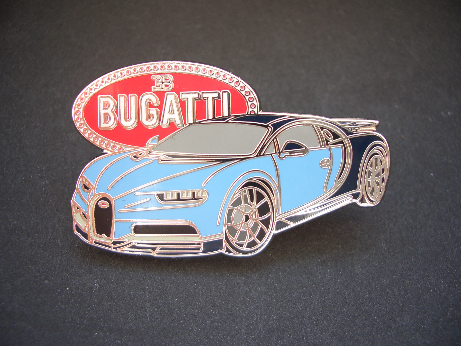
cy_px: 173
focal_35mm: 35
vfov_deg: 40.7
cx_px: 230
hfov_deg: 52.6
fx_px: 466
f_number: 2.6
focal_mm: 5.8
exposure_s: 1/100
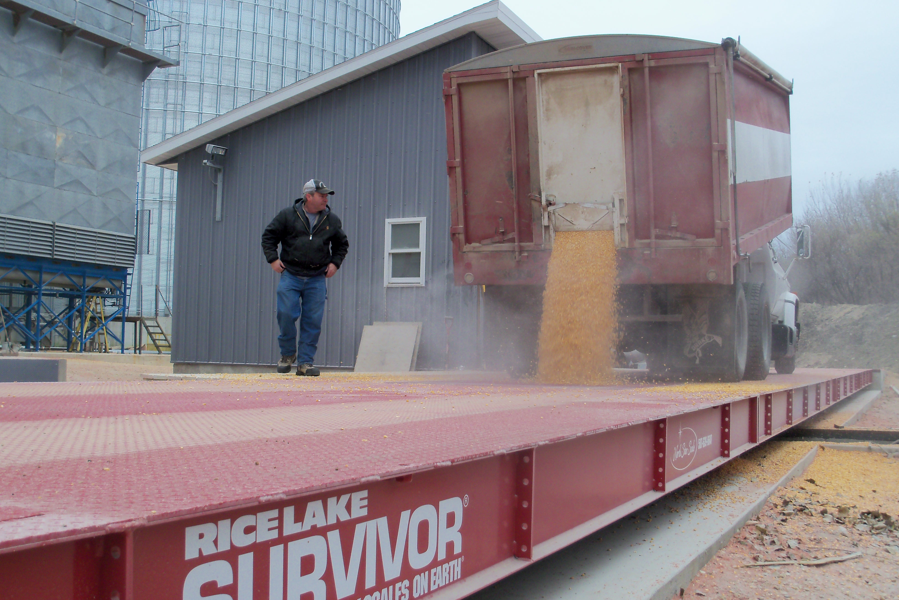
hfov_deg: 46.4
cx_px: 453
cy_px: 314
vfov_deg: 31.9
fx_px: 1049
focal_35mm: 42
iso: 80
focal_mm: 7.2
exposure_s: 1/200
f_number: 3.1
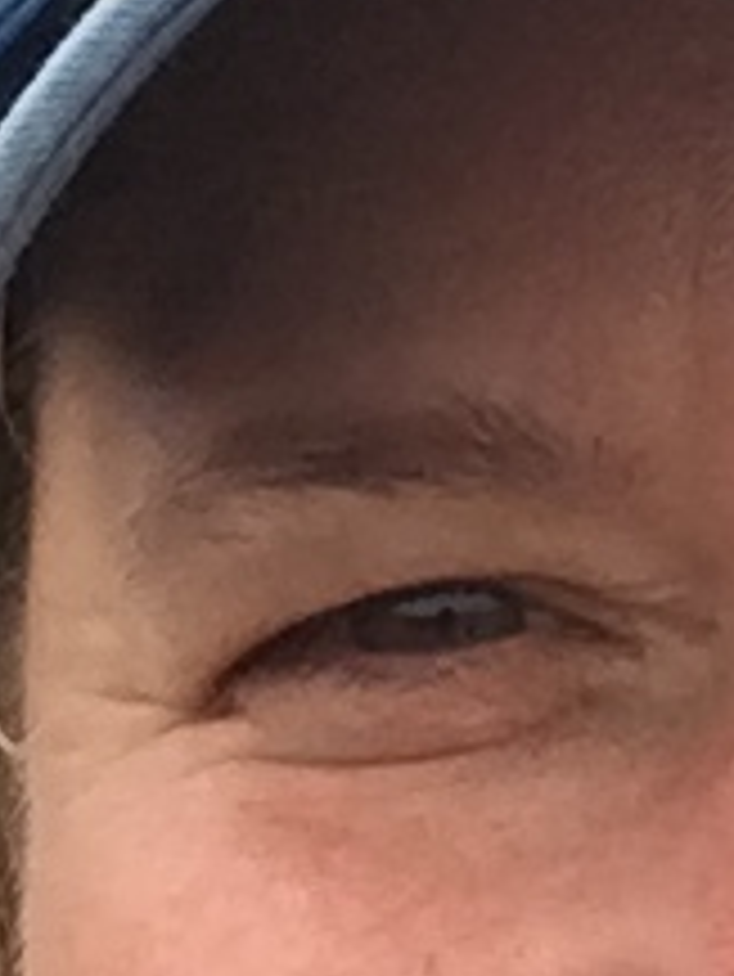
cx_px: 239
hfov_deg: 8.1
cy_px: 616
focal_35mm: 183
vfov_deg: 10.8
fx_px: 5169
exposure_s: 1/936
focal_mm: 2.65
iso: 32
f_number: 2.2
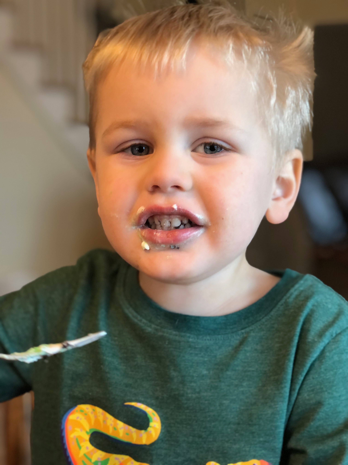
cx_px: 174
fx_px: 764
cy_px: 232
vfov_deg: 33.8
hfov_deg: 25.7
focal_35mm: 57
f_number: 2.8
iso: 125
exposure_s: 1/30
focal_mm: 6.6
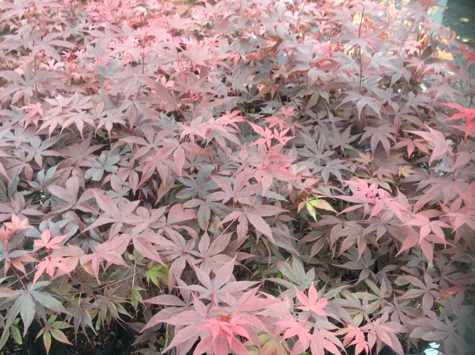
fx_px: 548
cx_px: 207
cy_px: 194
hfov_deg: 46.7
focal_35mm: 40
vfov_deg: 35.8
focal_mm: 3.3
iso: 32
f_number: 2.4
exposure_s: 1/25
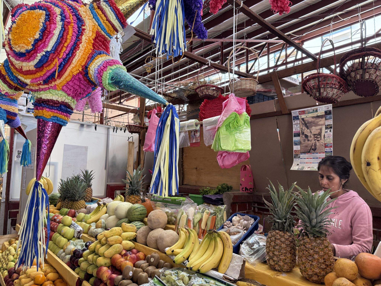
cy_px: 143
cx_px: 190
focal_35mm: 24
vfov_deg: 56.8
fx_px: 264
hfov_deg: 71.6
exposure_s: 1/92
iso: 200
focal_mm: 6.76
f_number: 1.78
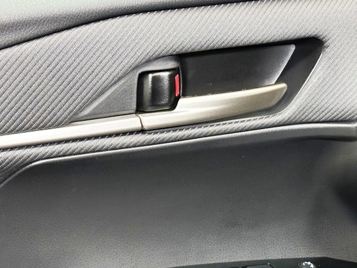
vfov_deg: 18.3
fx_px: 825
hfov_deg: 24.3
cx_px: 245
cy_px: 201
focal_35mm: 80
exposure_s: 1/30
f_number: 1.78
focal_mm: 6.86
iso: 640
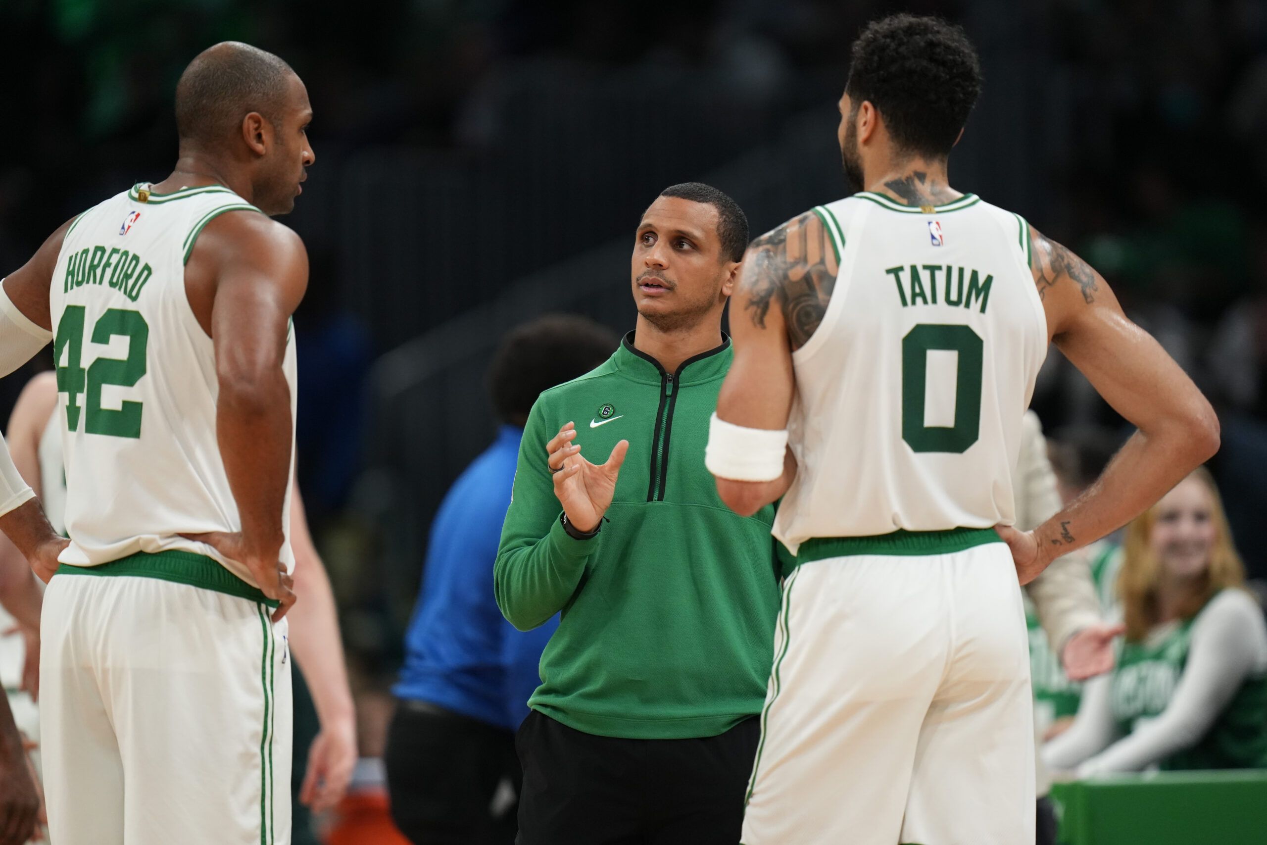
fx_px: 14078
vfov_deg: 3.4
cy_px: 422
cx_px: 634
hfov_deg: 5.2
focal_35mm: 400
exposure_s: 1/1600
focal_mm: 400
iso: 3200
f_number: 2.8
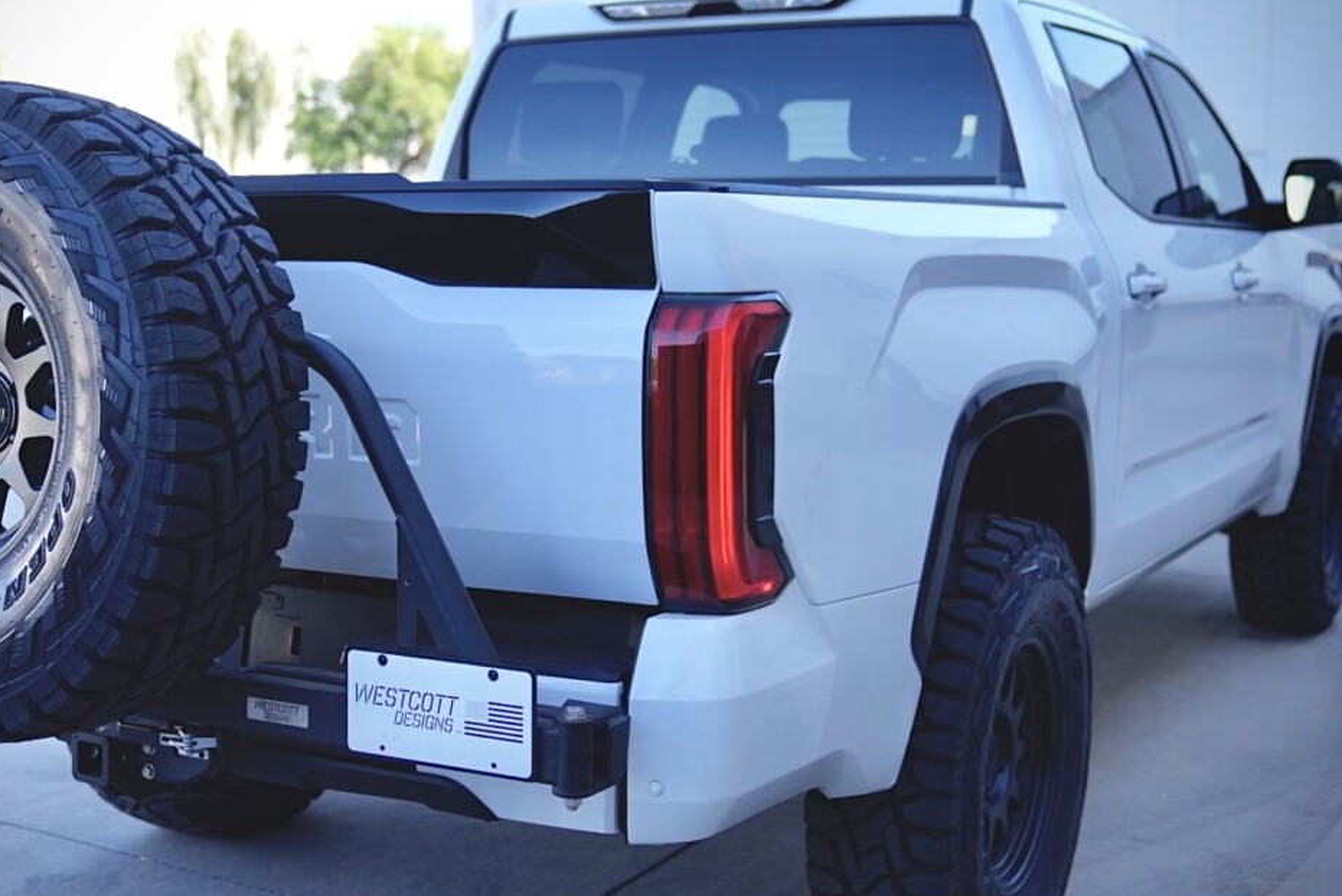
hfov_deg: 40.2
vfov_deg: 27.6
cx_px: 568
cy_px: 426
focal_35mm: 49
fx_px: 1828
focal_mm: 38
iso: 250
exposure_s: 1/640
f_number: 2.8
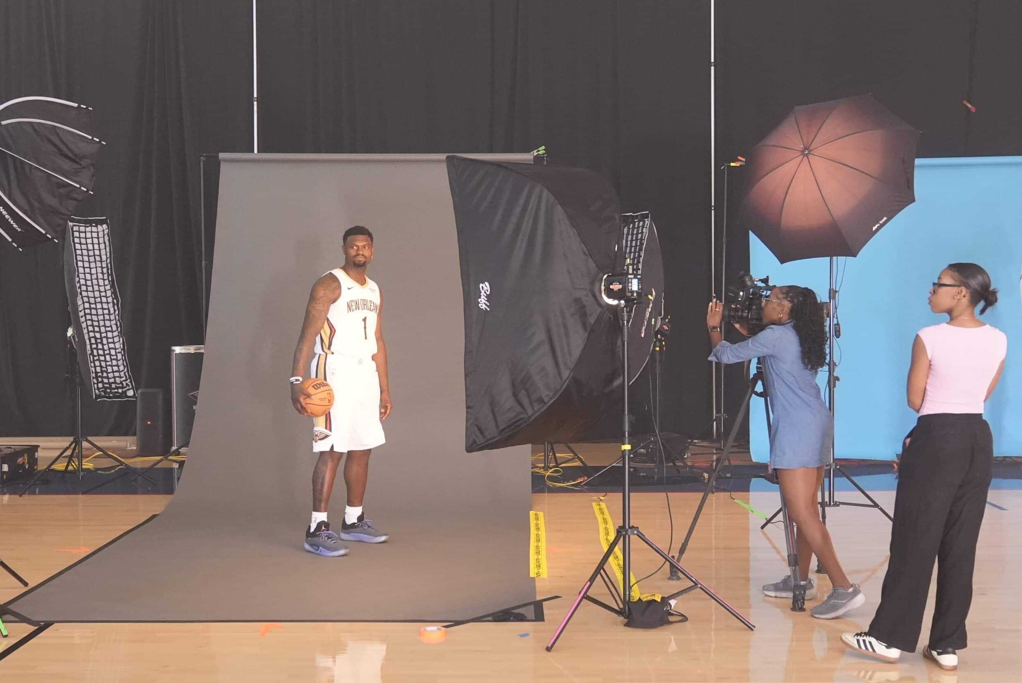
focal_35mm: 41
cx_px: 514
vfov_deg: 32.7
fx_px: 1165
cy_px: 342
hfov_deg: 47.4
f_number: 2.8
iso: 5000
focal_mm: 27
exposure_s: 1/100
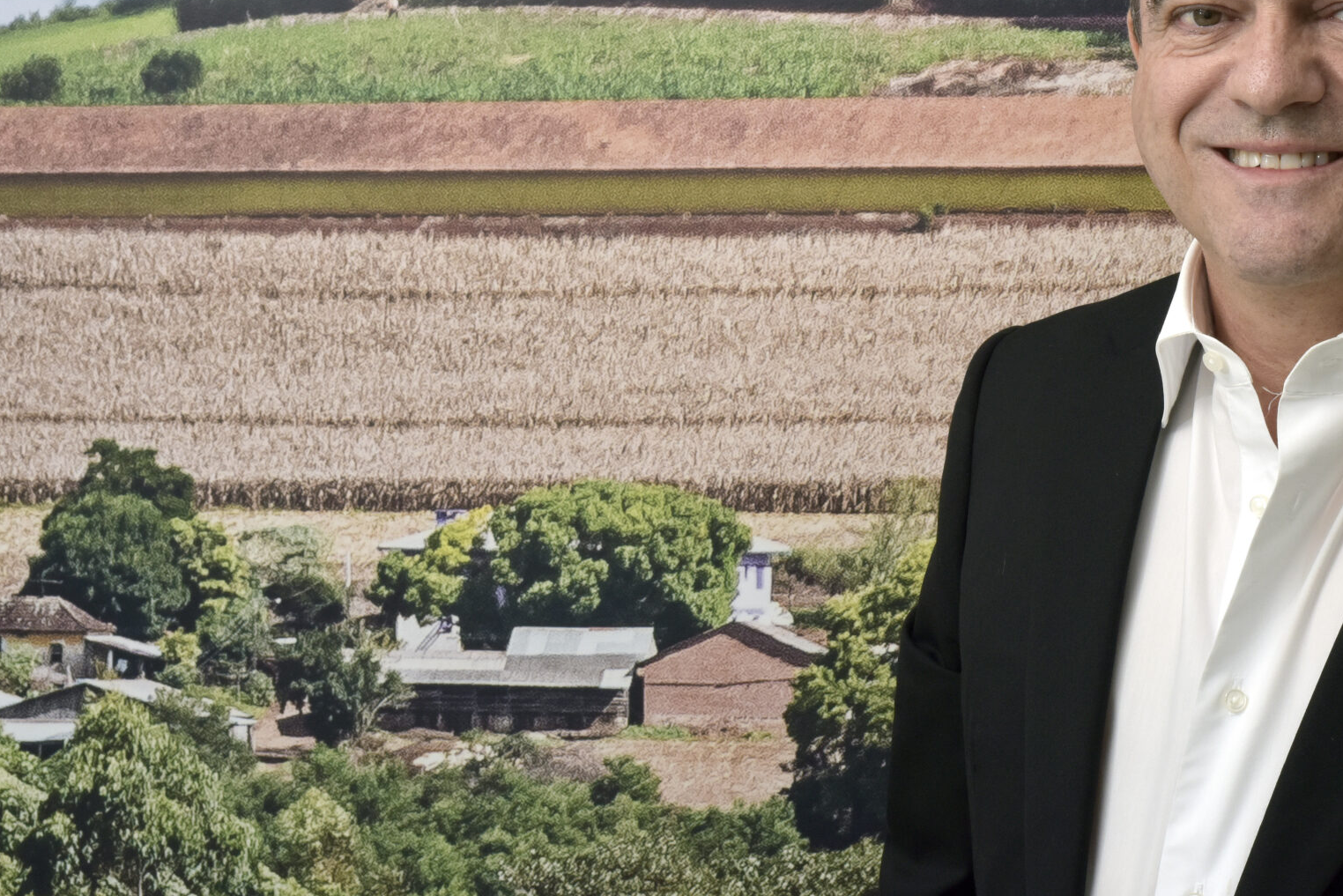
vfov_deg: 16.2
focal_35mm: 84
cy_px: 218
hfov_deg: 24.1
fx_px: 3134
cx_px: 908
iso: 500
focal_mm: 50
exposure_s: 1/200
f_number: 16
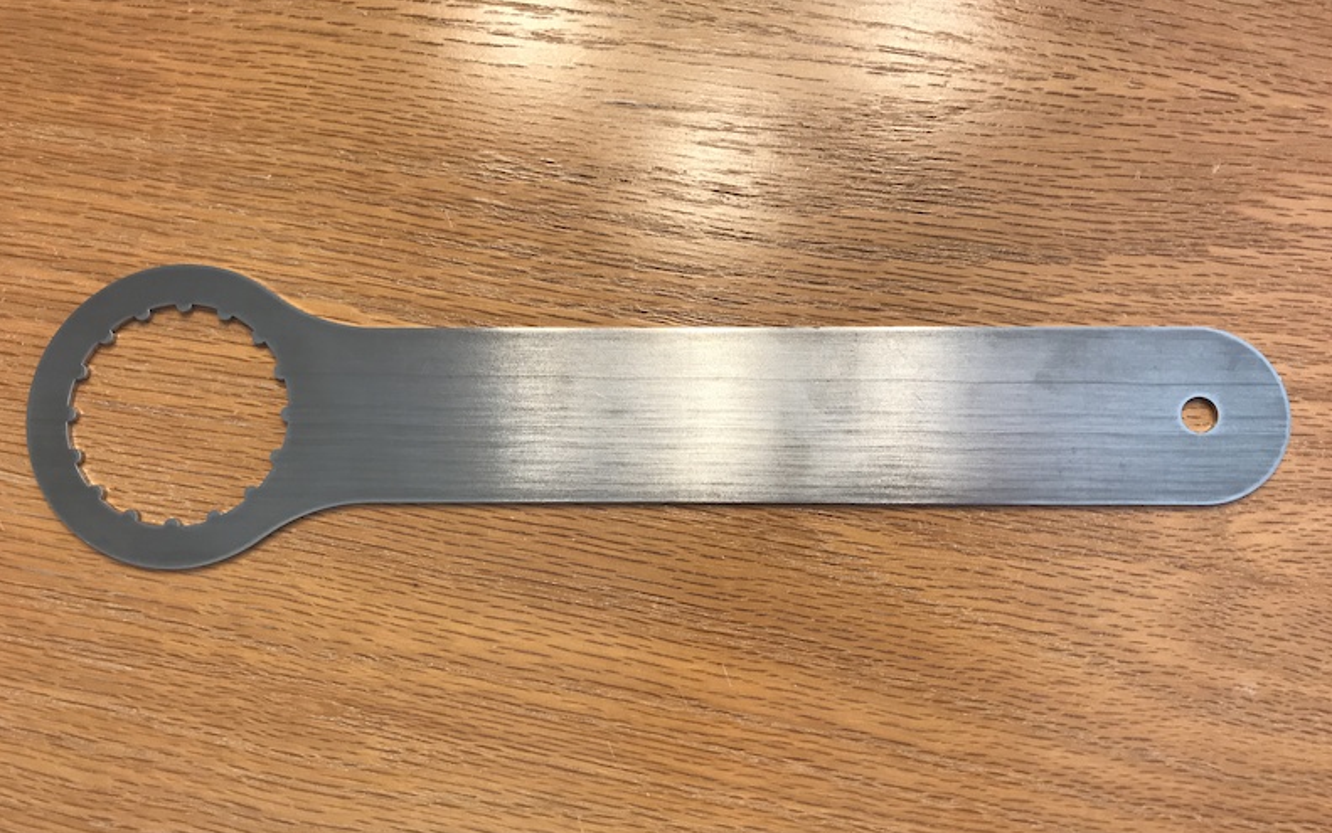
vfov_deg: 41.9
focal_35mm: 30
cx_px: 660
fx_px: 1089
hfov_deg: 62.9
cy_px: 411
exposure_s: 1/60
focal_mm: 3.99
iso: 32
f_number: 1.8
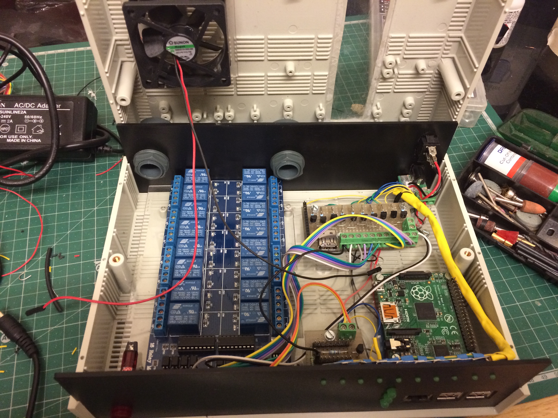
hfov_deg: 61.7
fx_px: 467
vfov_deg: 48.2
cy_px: 209
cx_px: 279
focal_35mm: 29
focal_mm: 4.15
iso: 320
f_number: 2.2
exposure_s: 1/33
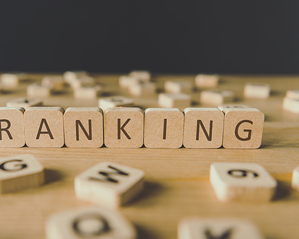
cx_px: 121
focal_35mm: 41
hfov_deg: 44.6
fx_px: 363
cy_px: 118
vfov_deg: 36.5
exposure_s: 1/200
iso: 125
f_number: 2.8
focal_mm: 34
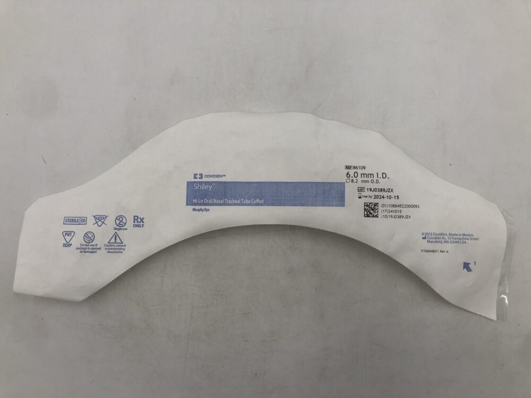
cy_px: 199
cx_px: 266
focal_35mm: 28
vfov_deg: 49.7
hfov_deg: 63.4
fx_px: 430
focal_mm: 3.99
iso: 20
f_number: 1.8
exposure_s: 1/255
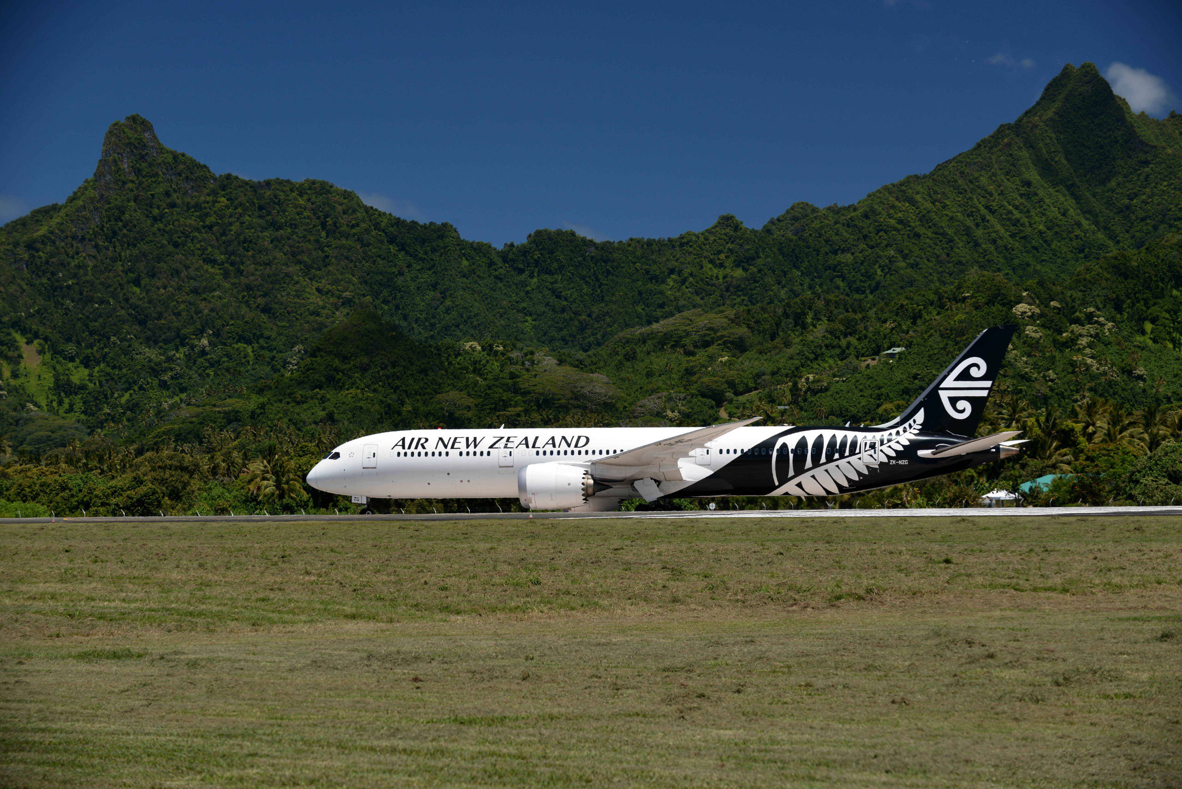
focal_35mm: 105
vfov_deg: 13.1
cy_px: 394
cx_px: 591
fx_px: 3449
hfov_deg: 19.4
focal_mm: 105
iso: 200
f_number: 8
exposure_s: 1/250
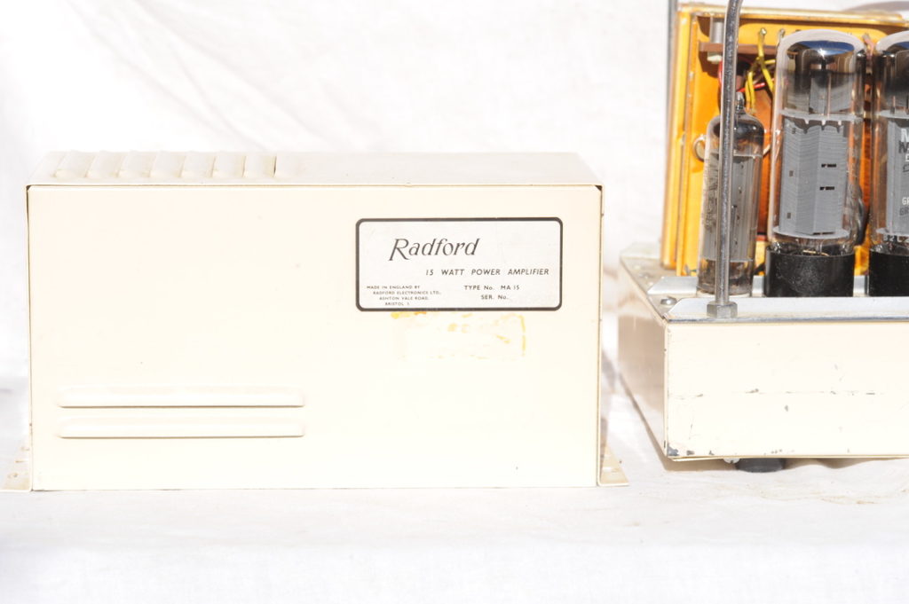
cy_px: 302
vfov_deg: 13.0
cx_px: 454
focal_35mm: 105
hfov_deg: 19.5
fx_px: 2649
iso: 200
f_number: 14
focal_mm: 105
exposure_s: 1/250
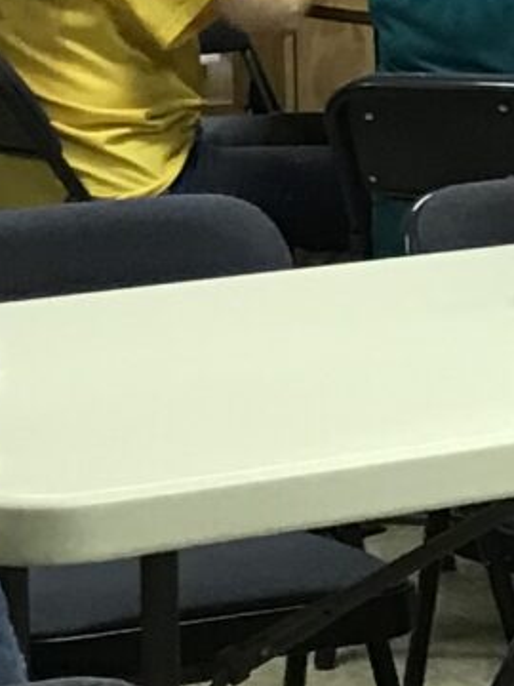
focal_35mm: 199
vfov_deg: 9.9
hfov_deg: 6.8
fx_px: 3940
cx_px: 1523
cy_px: 93
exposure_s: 1/17
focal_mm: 3.99
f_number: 1.8
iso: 40
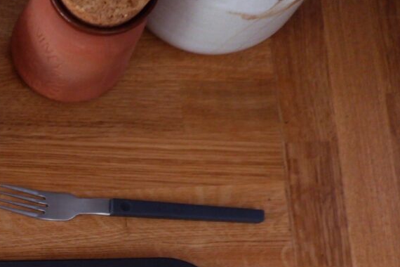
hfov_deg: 26.8
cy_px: 356
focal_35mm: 62
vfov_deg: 19.9
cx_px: -134
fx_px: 689
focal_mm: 15
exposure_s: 1/25
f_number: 3.5
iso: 1250
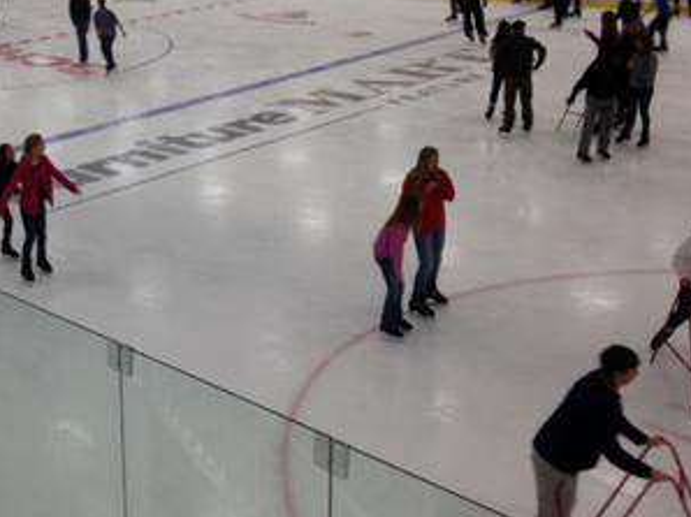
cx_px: 114
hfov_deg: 30.7
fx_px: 1217
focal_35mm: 61
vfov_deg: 24.0
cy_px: 217
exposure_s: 1/53
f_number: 2.4
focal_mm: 4.12
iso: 50
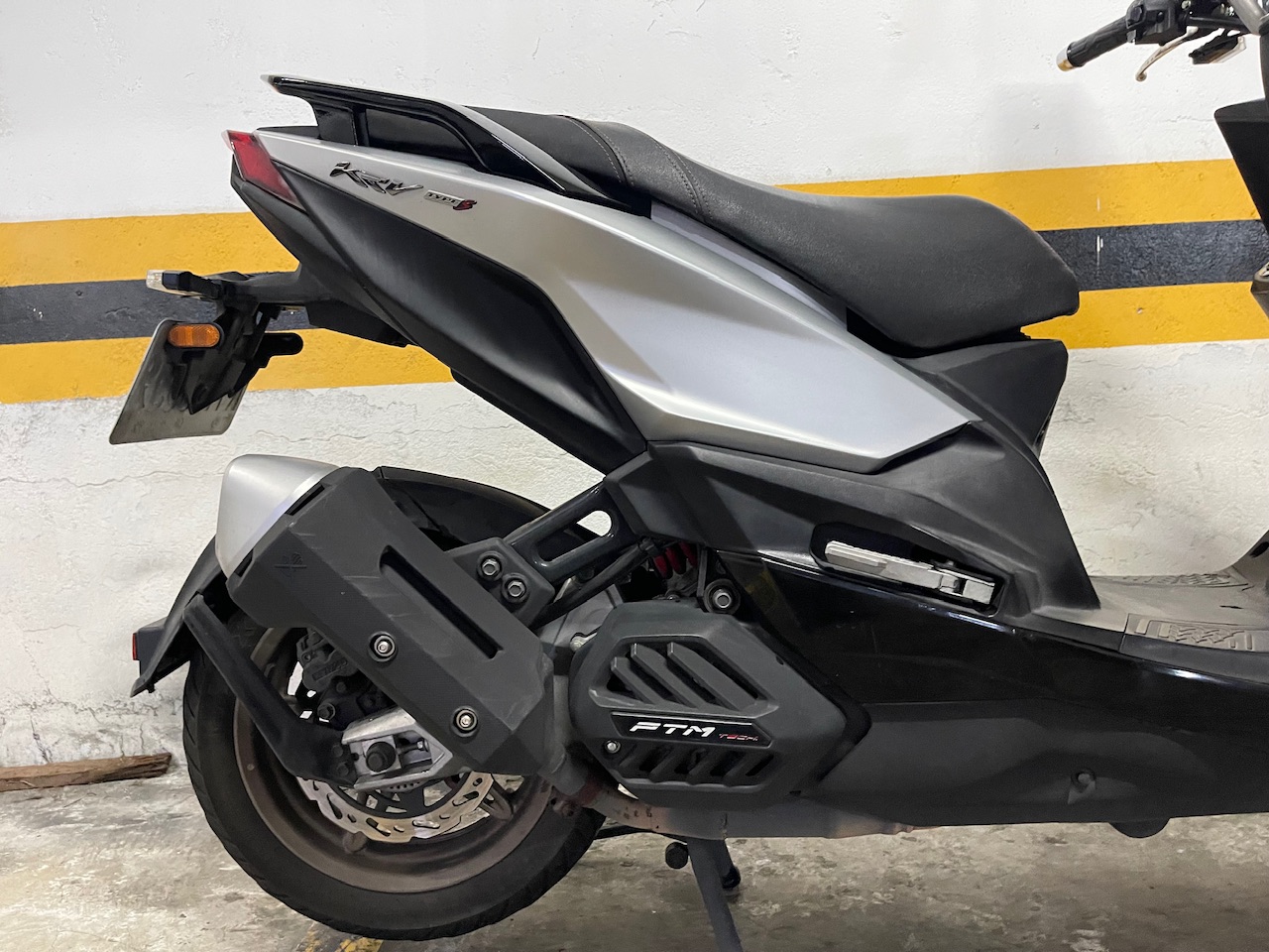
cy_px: 476
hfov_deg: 69.4
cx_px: 634
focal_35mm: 25
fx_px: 916
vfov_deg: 54.9
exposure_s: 1/30
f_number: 1.6
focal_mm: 5.1
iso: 640
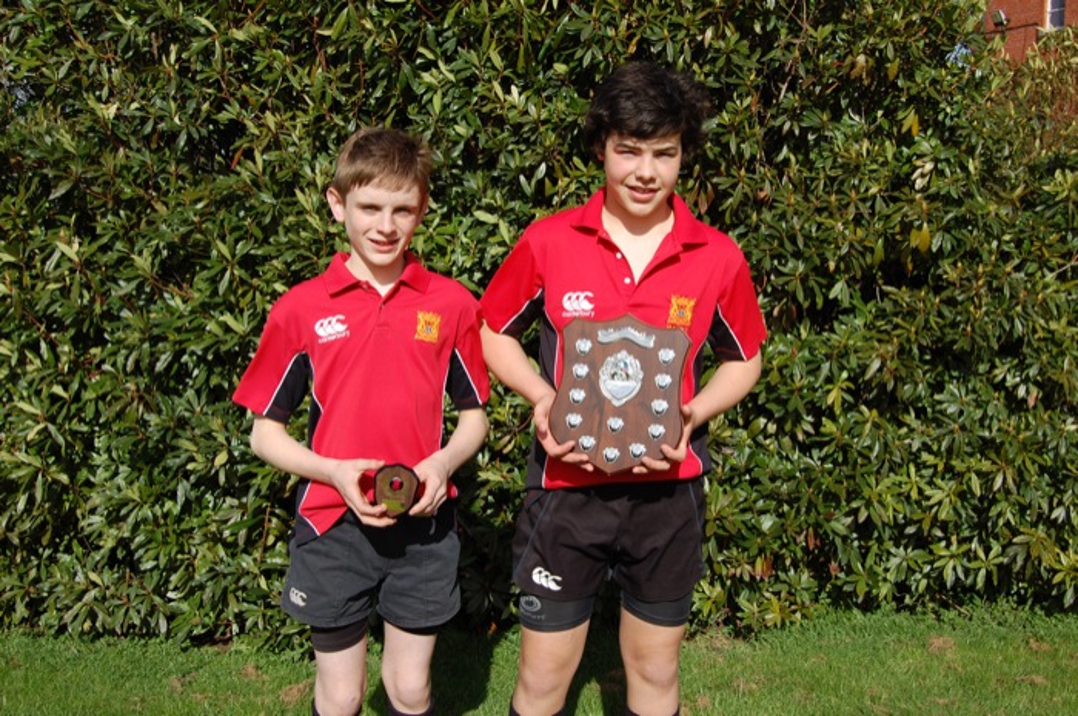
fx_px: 1077
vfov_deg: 36.8
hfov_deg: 53.2
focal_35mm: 36
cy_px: 358
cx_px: 539
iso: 200
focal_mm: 24
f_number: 9
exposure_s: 1/320
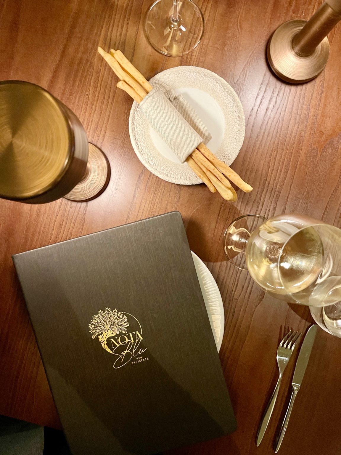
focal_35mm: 26
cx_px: 170
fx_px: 341
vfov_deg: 67.3
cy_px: 228
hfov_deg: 53.1
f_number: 1.6
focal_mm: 5.1
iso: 640
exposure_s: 1/25
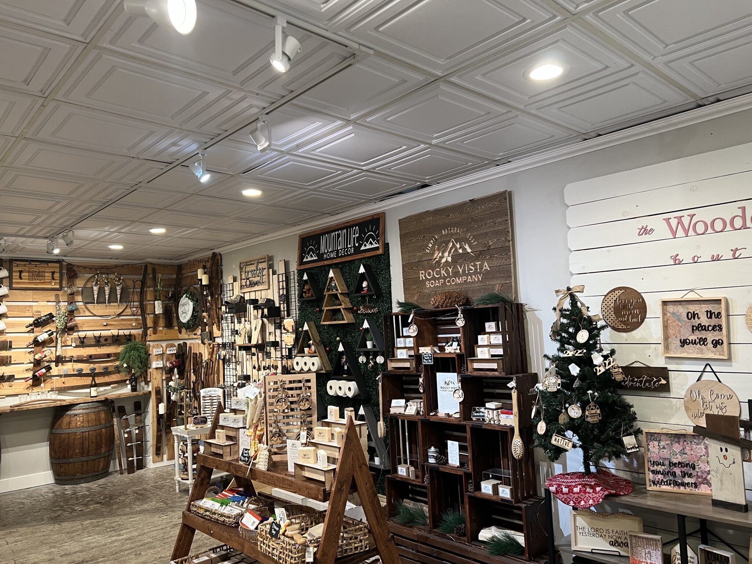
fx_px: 565
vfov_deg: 53.1
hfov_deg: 67.3
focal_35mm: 26
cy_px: 282
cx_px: 376
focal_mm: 5.7
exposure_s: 1/60
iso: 125
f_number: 1.5
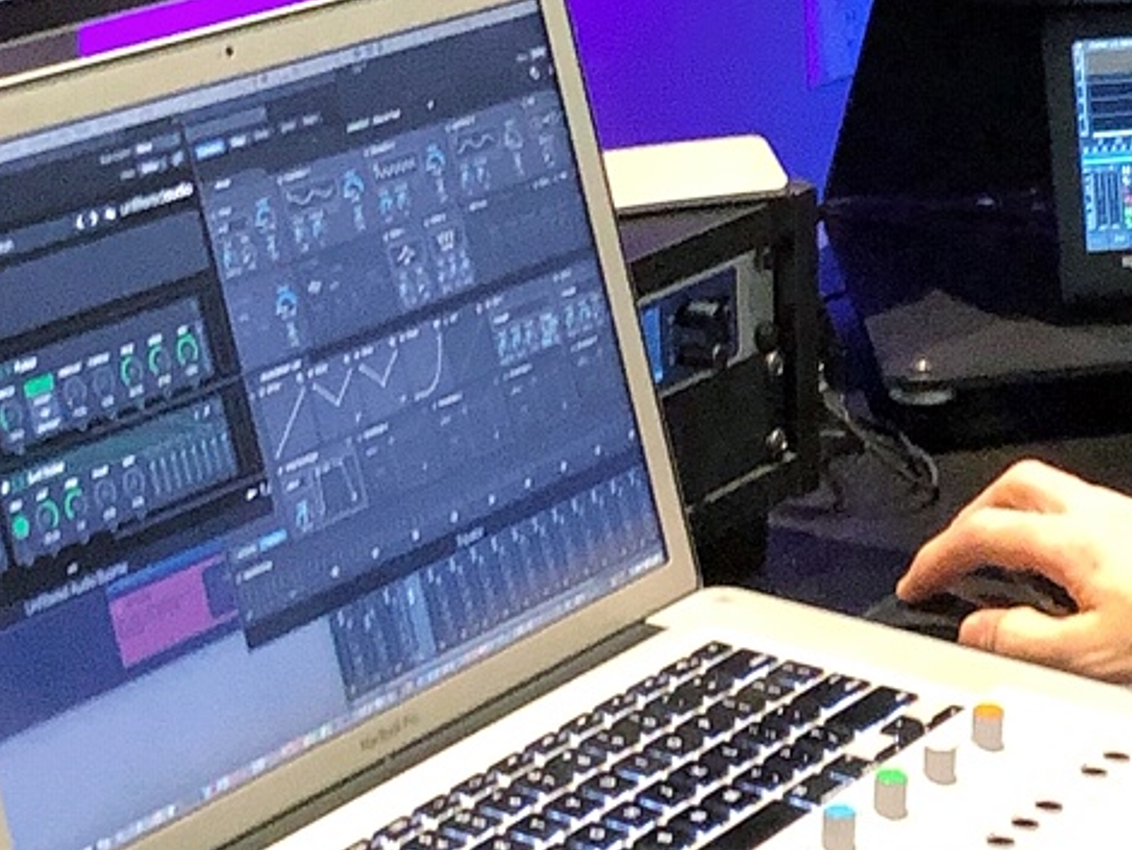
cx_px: 1007
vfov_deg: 12.3
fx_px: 3926
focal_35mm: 120
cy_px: 123
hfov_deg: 16.2
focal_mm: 4
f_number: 1.8
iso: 100
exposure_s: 1/13
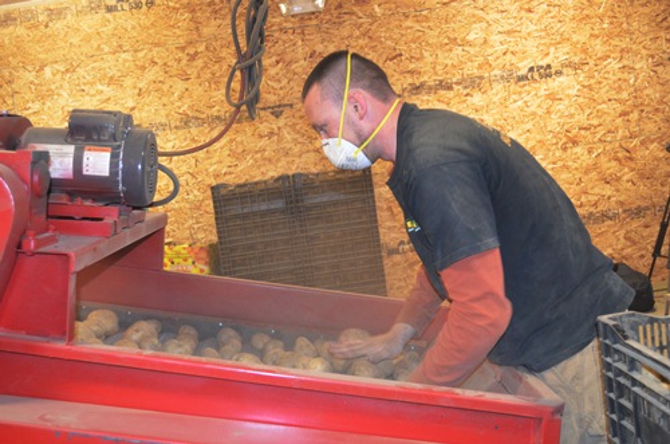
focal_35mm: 42
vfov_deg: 31.7
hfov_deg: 46.5
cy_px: 222
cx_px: 335
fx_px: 780
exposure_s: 1/60
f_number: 4.5
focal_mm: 28
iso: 2500
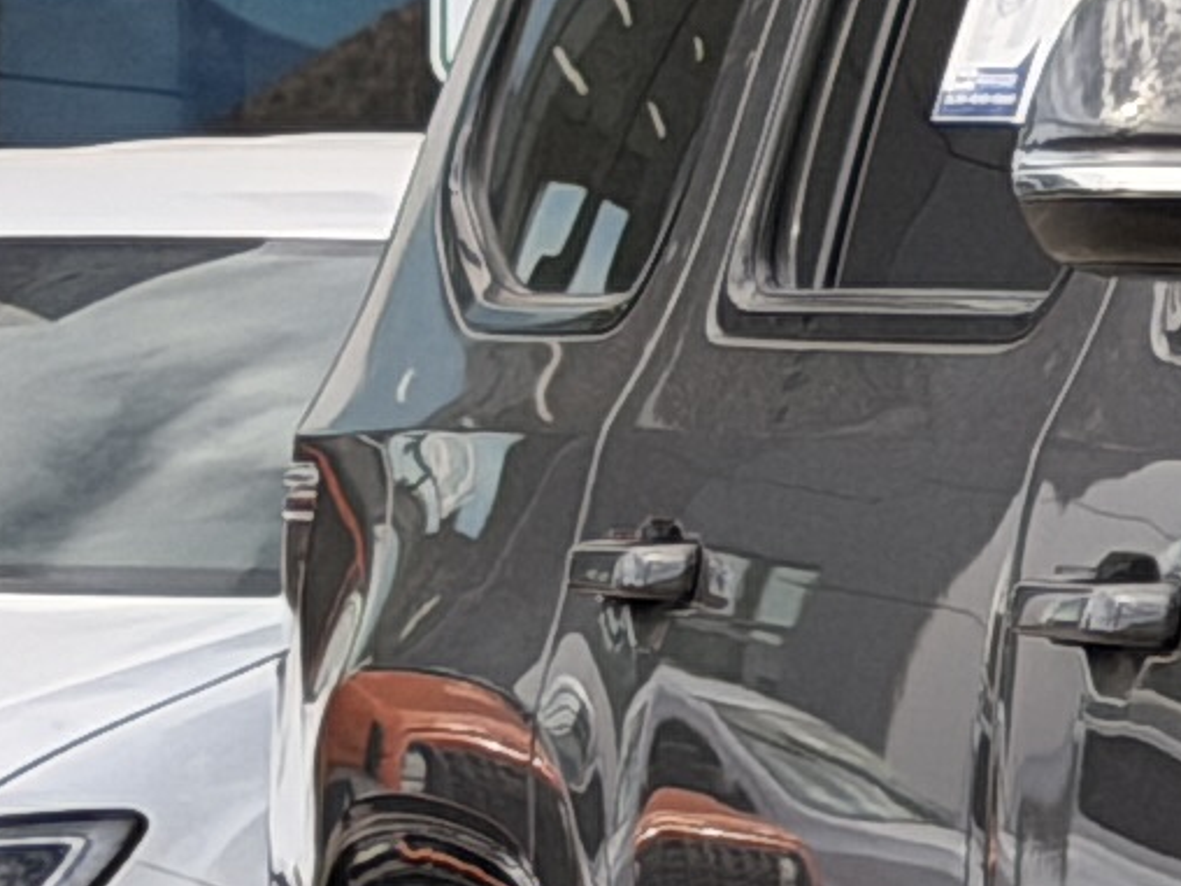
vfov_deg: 3.9
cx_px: 3183
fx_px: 12999
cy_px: 970
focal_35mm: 381
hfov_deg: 5.0
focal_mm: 6.76
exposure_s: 1/2667
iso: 64
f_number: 1.78
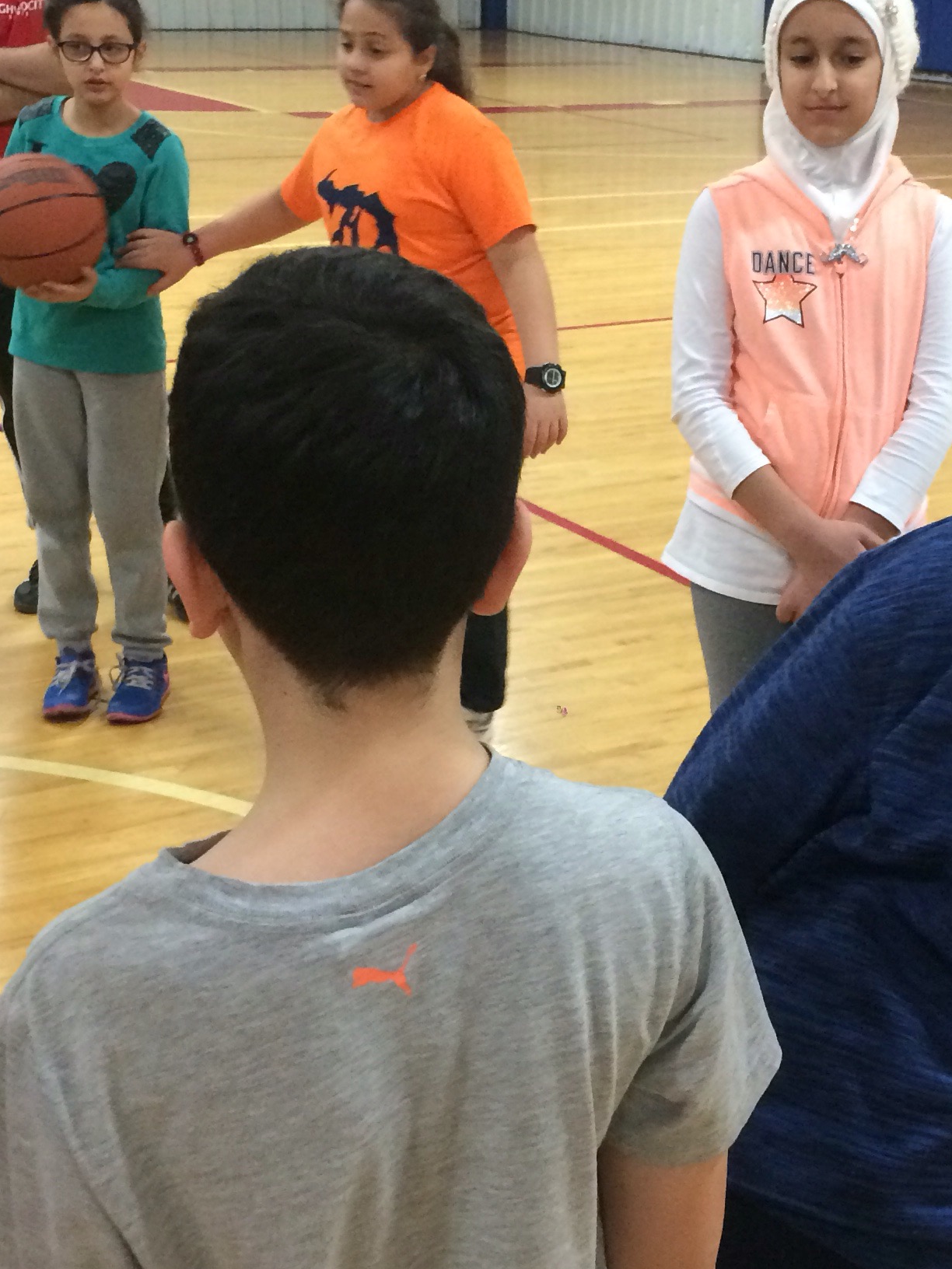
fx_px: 2127
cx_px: 603
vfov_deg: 33.2
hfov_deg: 25.1
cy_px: 603
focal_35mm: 58
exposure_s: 1/30
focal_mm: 4.15
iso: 250
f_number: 2.2
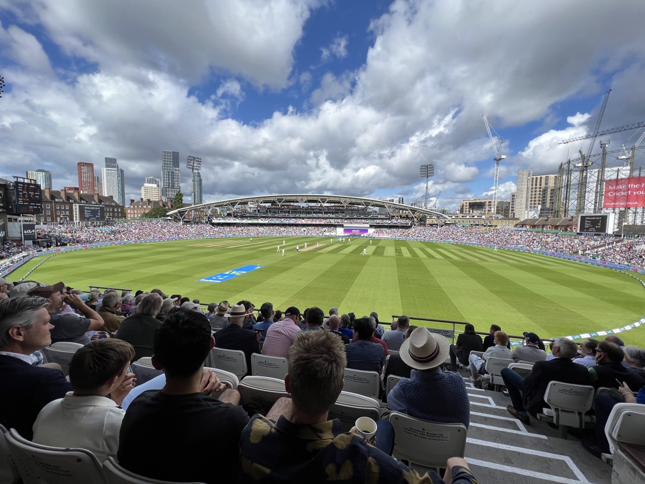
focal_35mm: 13
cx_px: 322
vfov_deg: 89.9
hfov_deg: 106.2
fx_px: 242
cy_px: 242
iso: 32
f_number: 1.8
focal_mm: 1.57
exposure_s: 1/2222
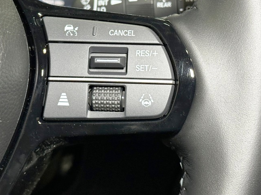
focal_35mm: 76
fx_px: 573
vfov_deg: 19.3
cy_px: 65
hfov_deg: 25.6
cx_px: 105
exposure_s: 1/40
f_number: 1.78
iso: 400
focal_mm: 6.86
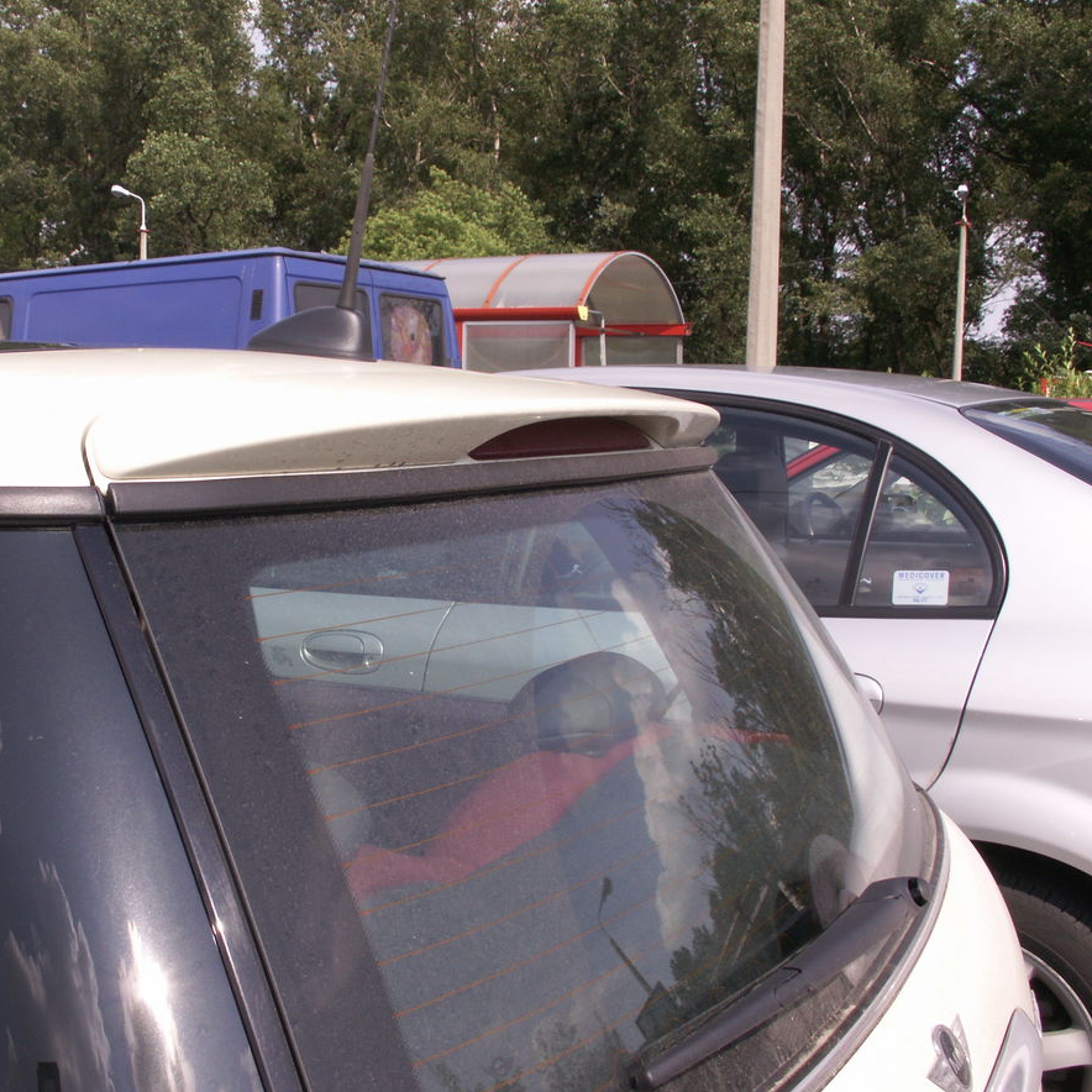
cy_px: 546
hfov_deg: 39.6
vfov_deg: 40.0
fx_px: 1499
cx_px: 372
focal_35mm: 42
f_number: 6.3
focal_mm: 5.86
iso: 50
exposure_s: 1/200
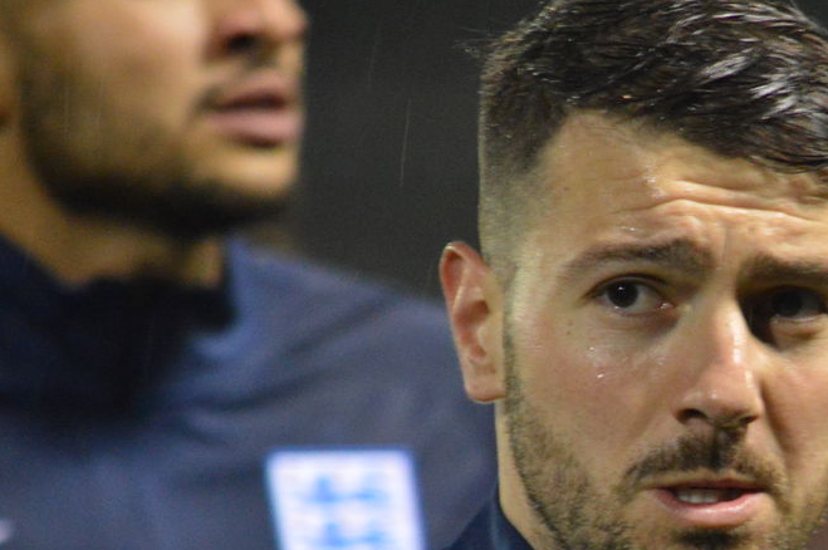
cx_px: 776
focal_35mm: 839
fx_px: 19277
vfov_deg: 1.6
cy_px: 526
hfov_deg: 2.5
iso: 3200
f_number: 5.3
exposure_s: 1/125
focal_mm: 240
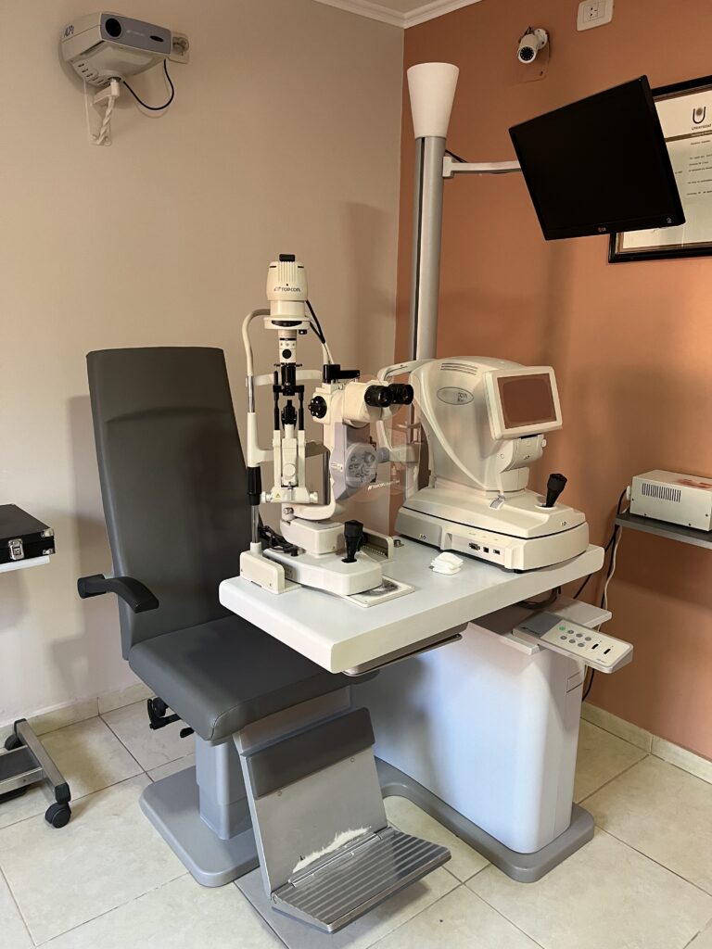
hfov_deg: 53.1
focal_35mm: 26
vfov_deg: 67.3
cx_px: 356
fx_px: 713
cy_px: 474
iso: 250
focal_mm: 5.1
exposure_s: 1/50
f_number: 1.6
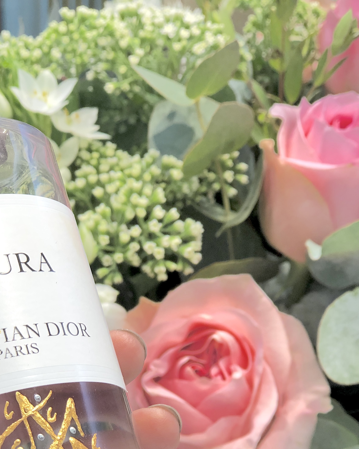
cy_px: 345
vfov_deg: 18.2
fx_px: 1394
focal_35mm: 105
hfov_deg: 14.7
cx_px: 137
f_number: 2.8
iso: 25
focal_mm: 6.6
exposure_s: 1/31
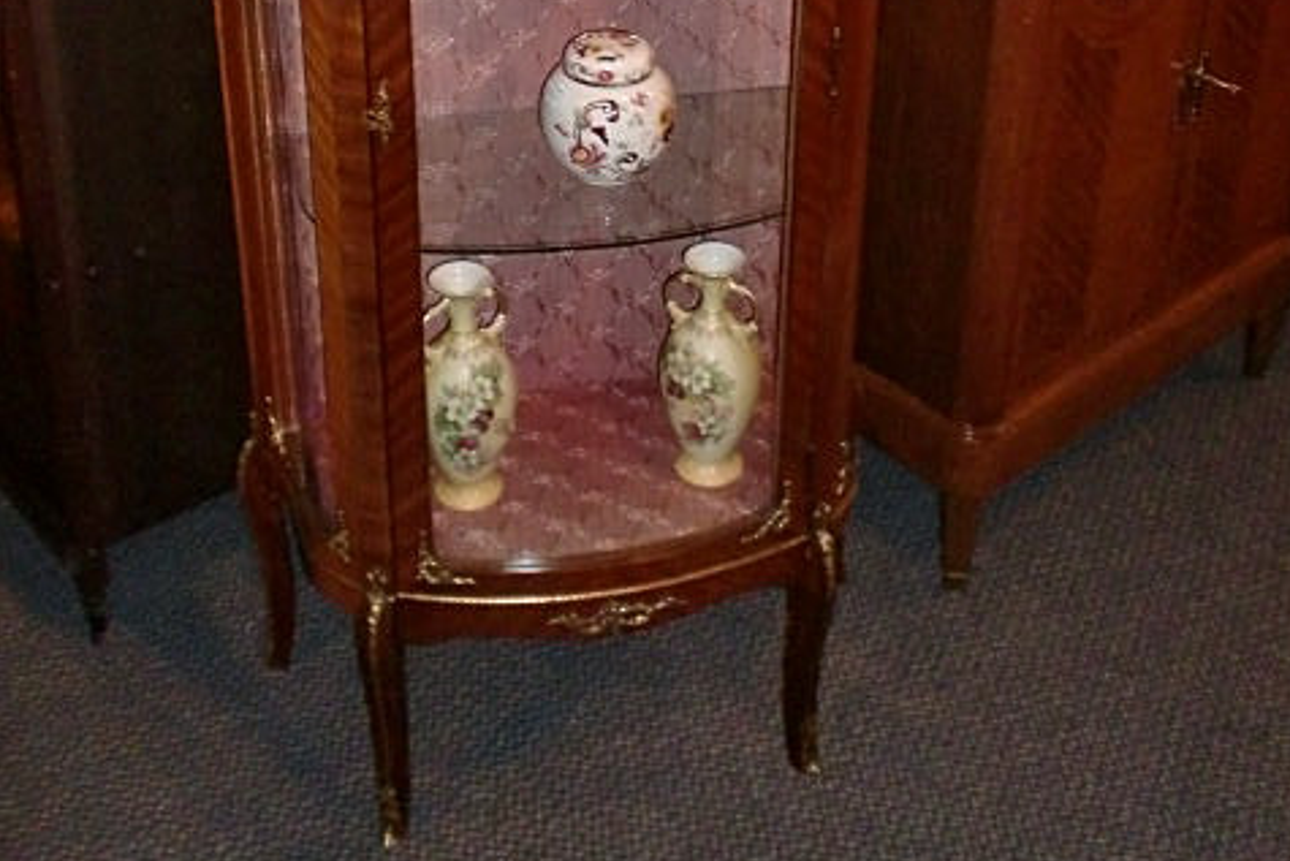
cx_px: 649
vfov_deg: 26.1
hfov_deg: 40.3
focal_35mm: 49
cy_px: 5
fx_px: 1756
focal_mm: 6.3
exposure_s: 1/40
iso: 400
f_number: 3.1
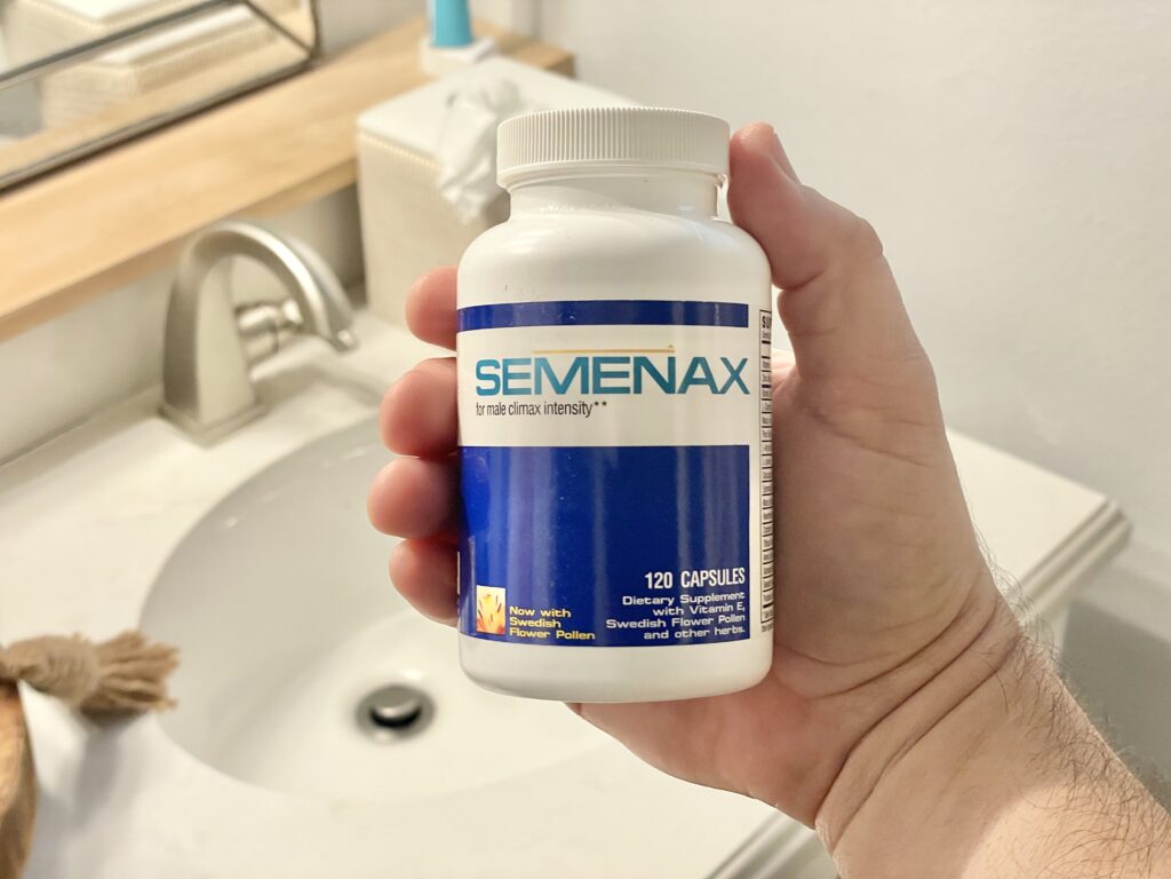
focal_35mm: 52
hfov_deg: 36.8
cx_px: 586
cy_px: 440
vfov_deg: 28.0
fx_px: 1759
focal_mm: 6
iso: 125
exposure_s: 1/60
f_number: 2
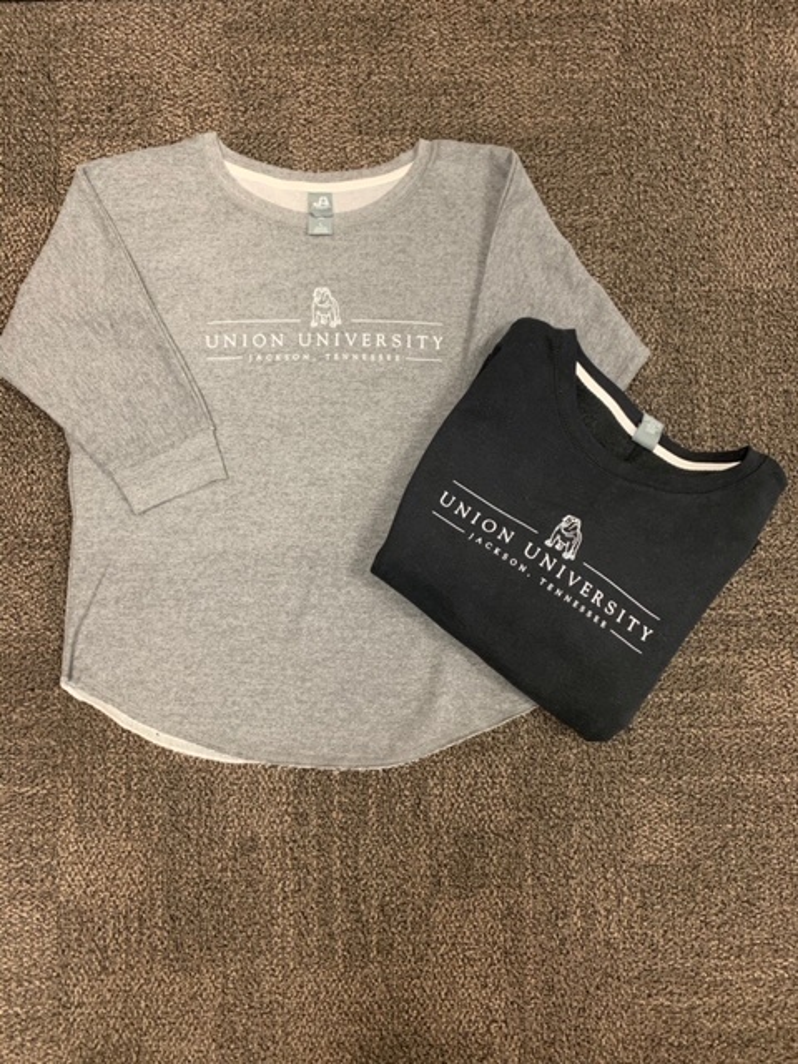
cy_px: 532
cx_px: 399
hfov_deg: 53.1
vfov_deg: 67.3
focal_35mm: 26
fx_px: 799
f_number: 1.8
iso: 320
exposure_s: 1/60
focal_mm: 4.25
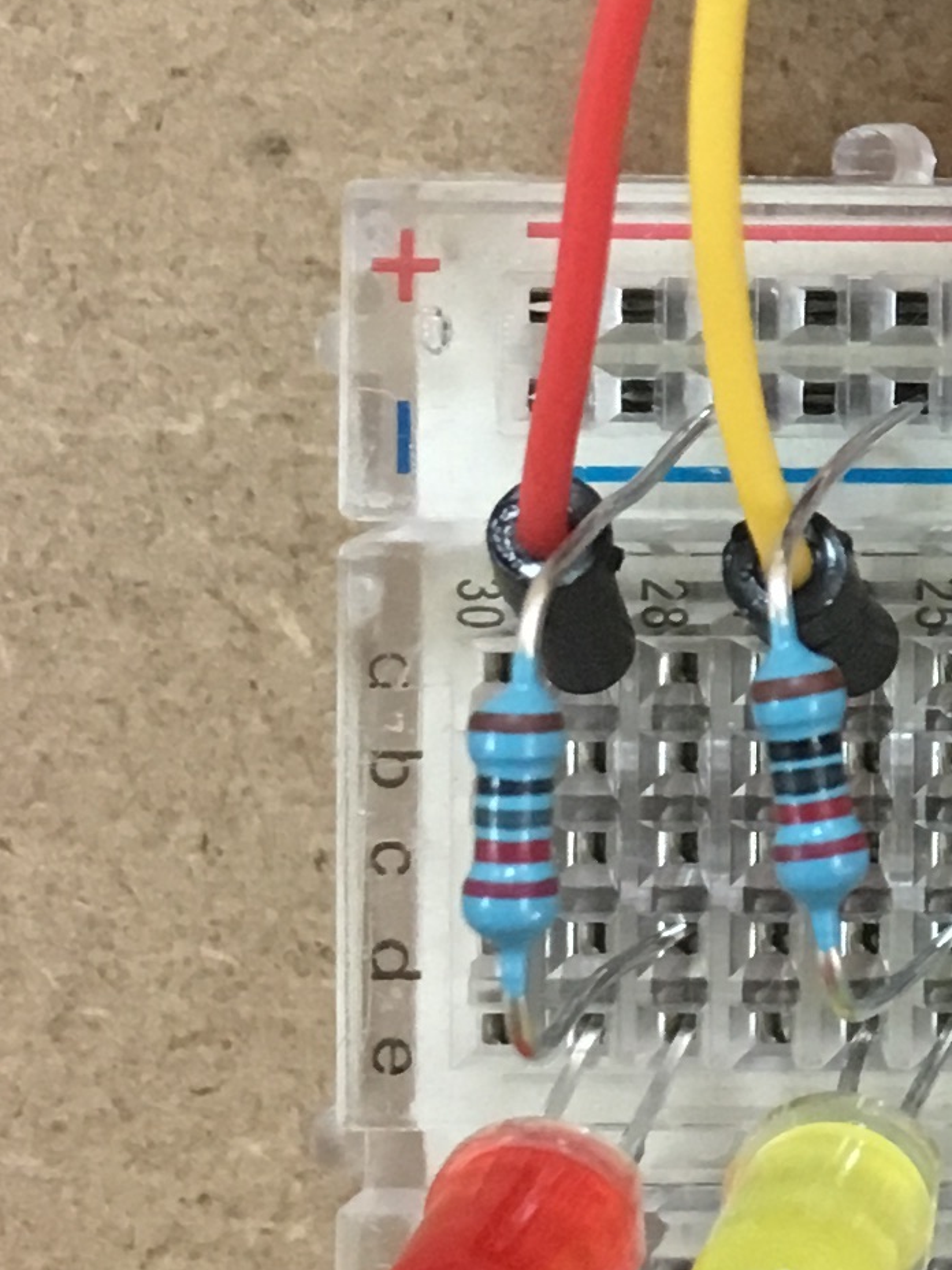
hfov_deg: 10.8
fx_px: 4620
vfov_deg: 15.5
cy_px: 144
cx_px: 1904
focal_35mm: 126
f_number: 2.2
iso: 160
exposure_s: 1/33
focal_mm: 4.15
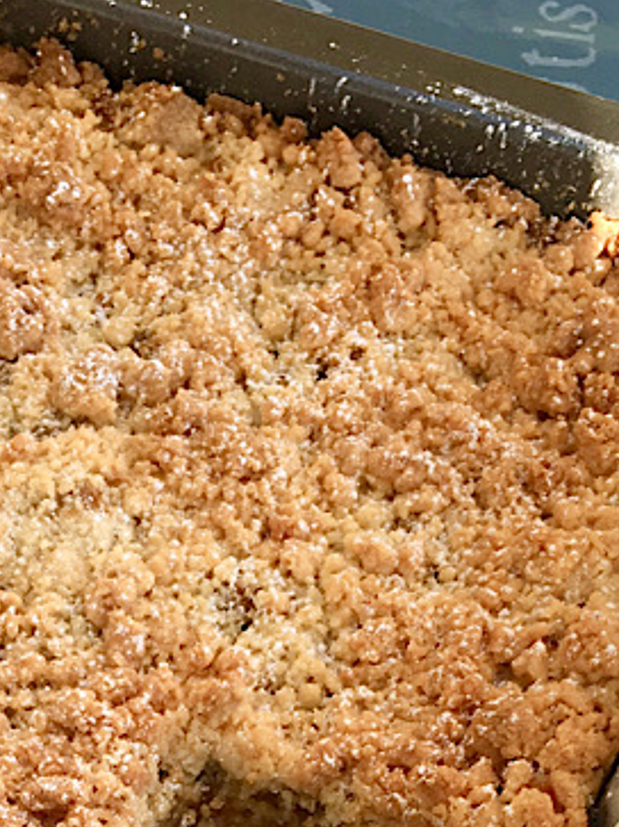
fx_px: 1909
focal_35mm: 80
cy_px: 1110
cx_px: 184
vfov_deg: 21.7
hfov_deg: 18.3
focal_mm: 4.15
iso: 25
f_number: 2.2
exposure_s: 1/193
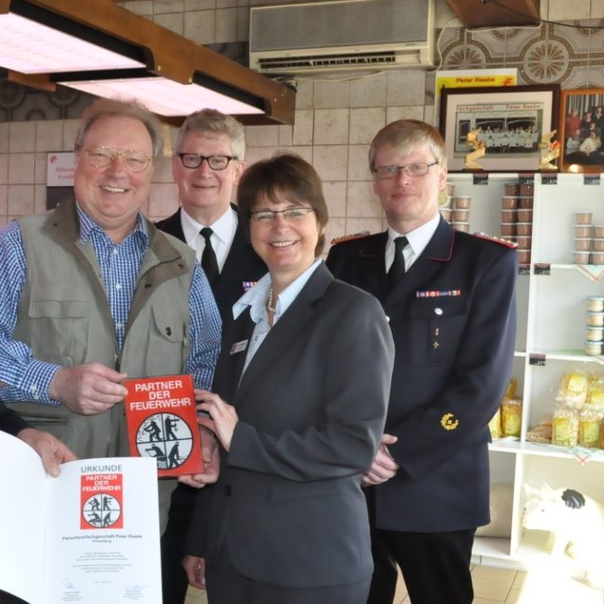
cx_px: 135
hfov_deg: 32.0
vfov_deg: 32.8
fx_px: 1027
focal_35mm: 52
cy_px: 303
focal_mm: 26
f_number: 10
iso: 2800
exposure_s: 1/200
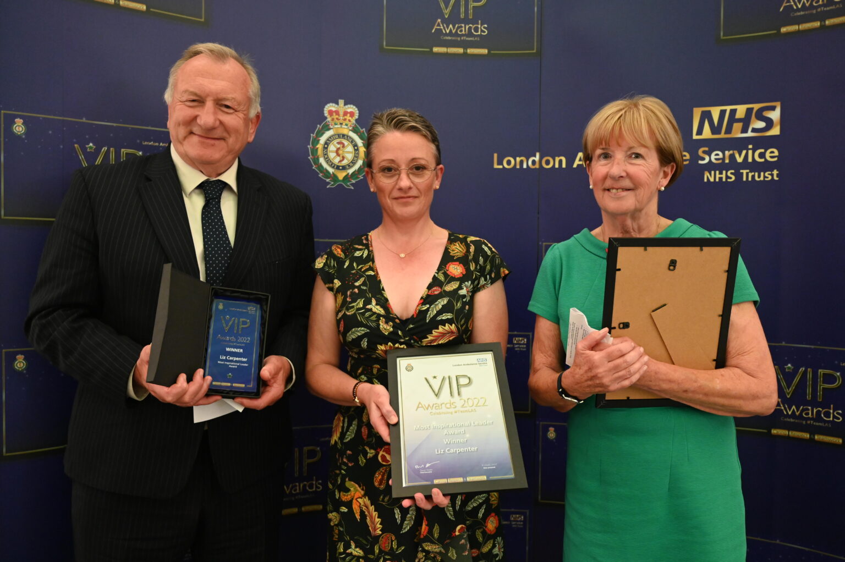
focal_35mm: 28
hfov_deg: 65.5
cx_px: 422
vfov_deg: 46.3
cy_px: 281
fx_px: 657
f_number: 4
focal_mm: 28
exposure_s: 1/60
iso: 4500
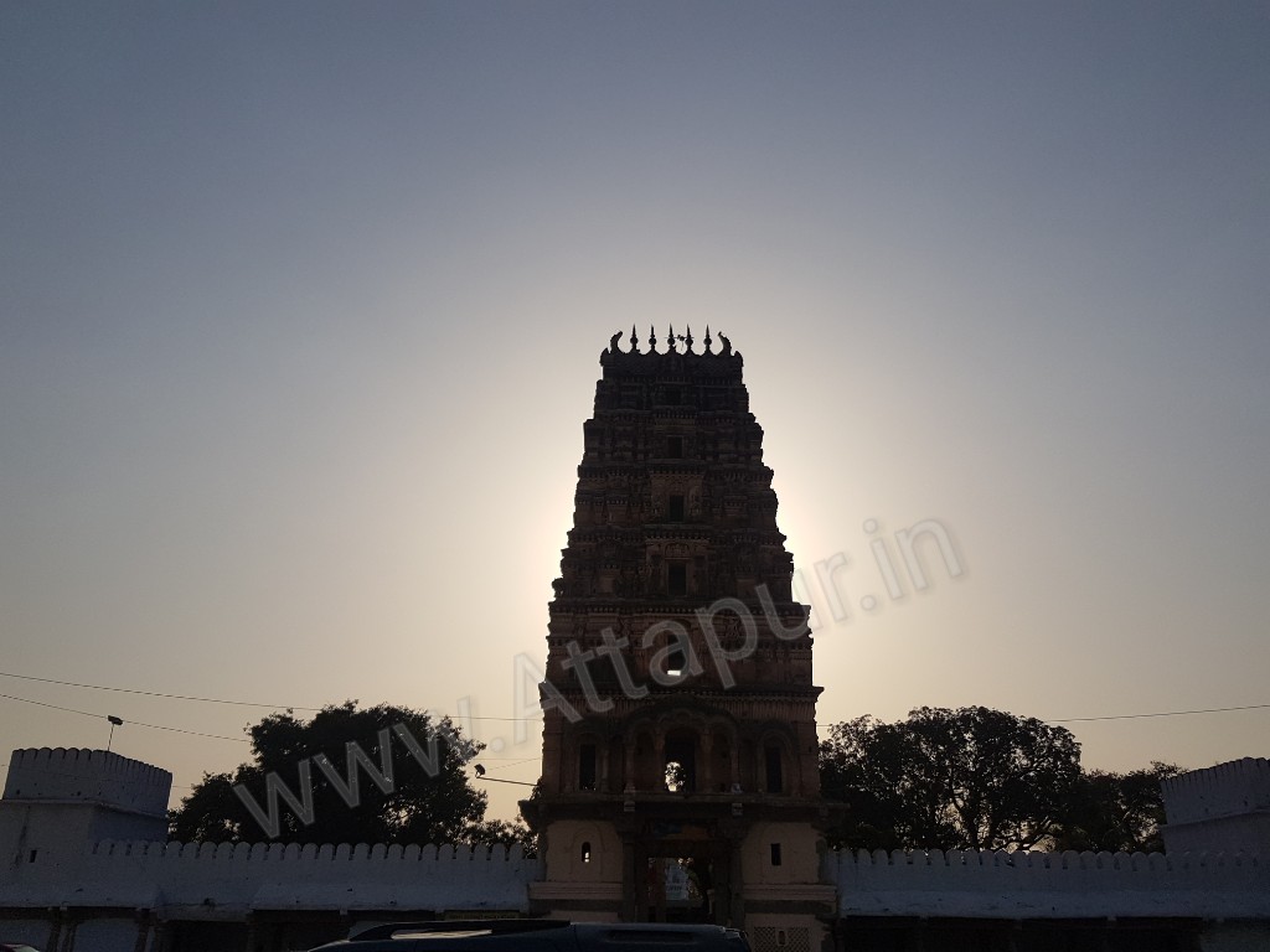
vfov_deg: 53.1
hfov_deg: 67.3
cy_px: 476
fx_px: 954
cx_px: 635
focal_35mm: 26
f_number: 1.7
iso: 40
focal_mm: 4.2
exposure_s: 1/8480
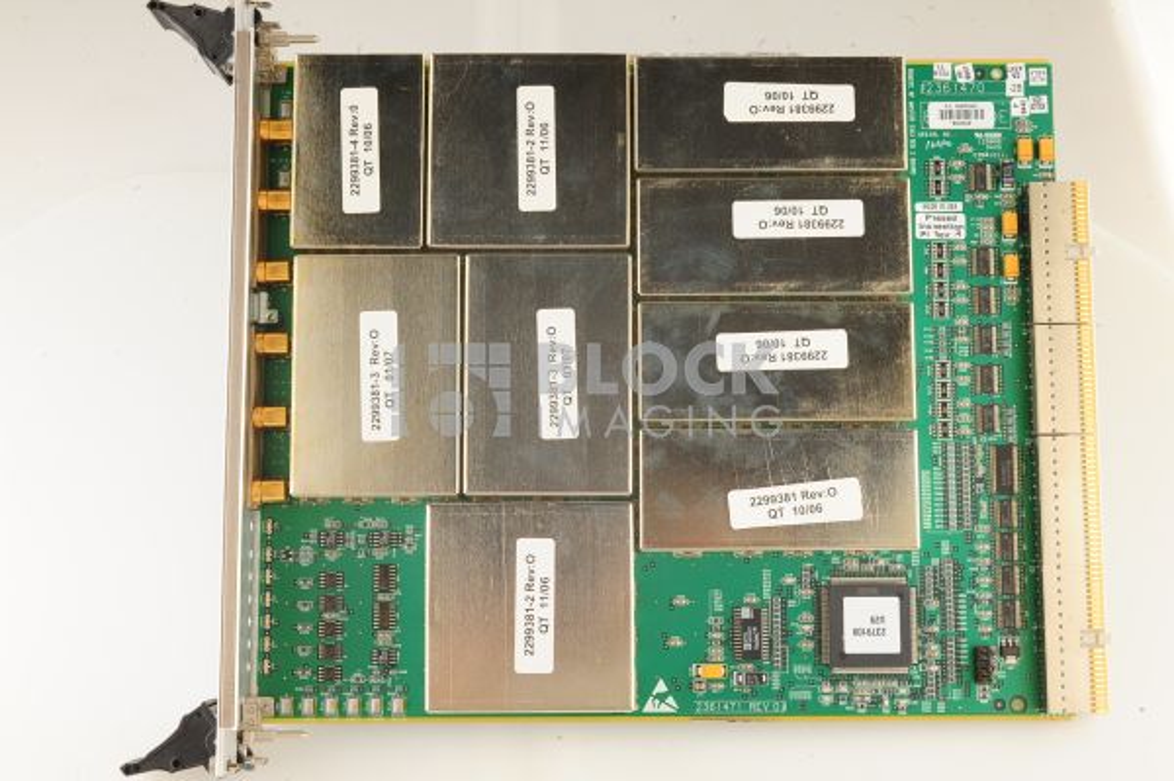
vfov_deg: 26.9
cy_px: 390
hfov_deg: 39.6
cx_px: 587
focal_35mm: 50
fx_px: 1629
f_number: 18
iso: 1600
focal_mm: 50
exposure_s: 1/160
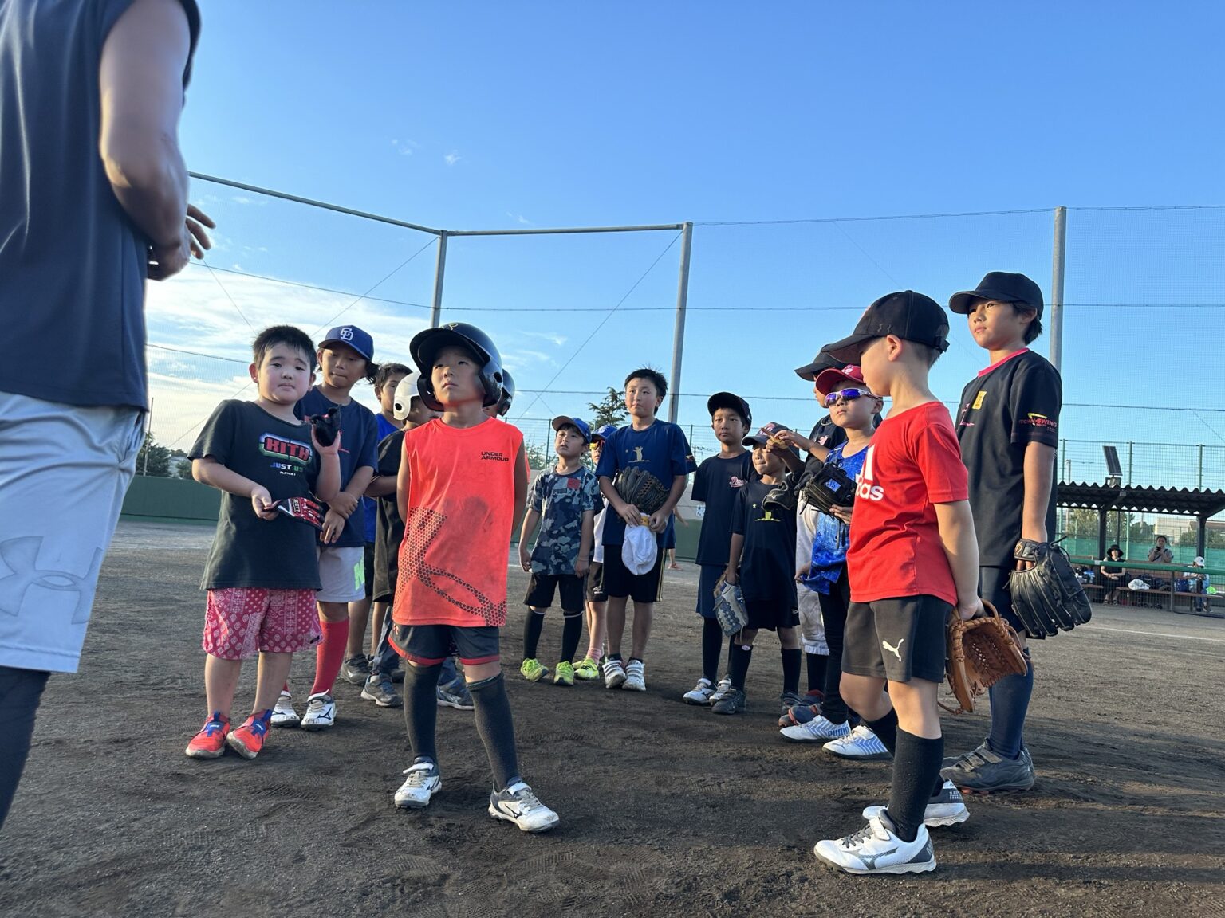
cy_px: 459
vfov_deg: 56.8
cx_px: 612
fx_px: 849
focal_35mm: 24
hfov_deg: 71.6
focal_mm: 6.86
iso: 80
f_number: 1.78
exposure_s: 1/879
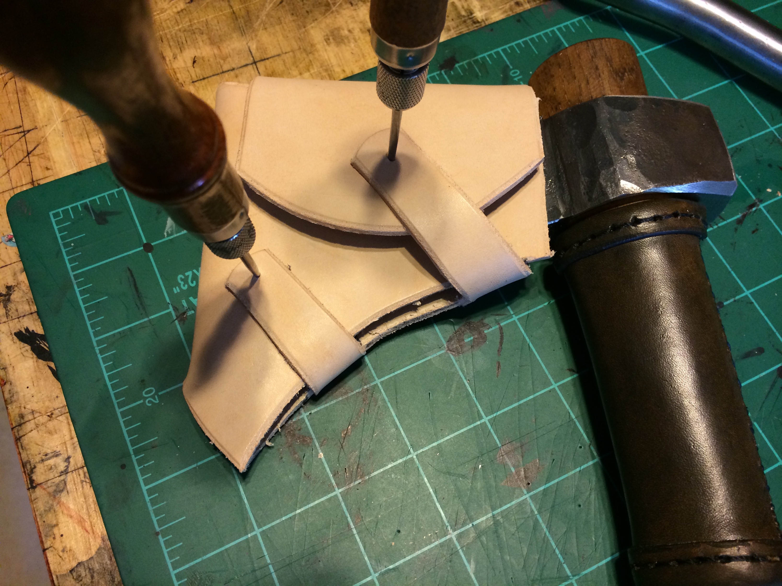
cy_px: 293
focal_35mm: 30
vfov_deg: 46.8
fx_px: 678
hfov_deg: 60.0
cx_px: 391
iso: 160
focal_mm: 4.12
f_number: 2.2
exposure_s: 1/30
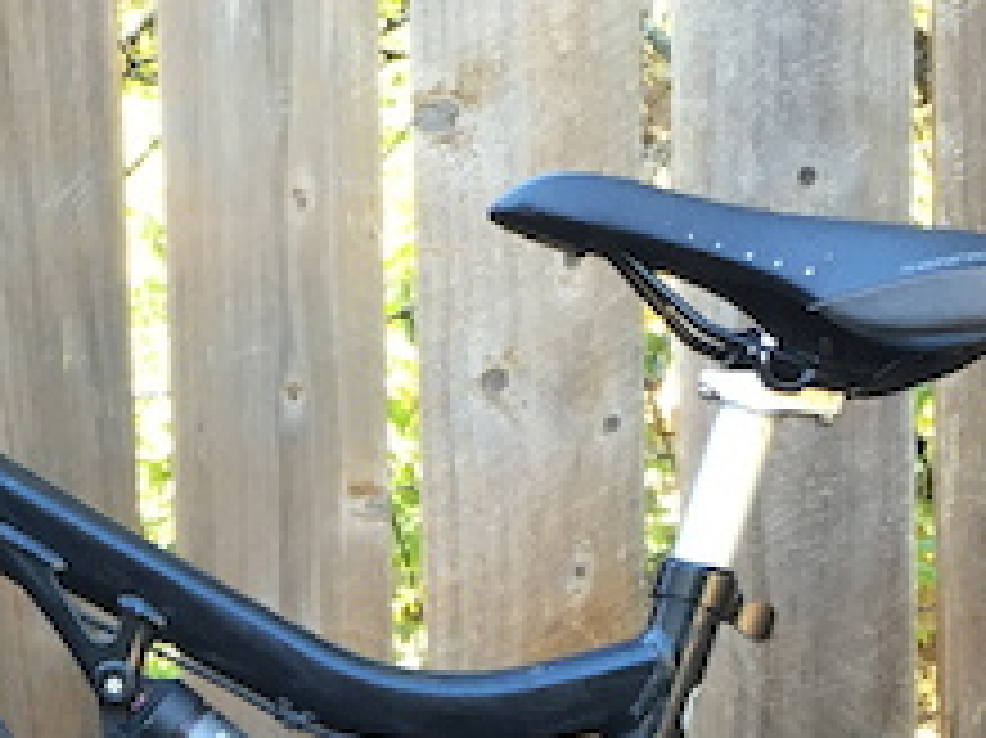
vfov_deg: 13.4
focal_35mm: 106
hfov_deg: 18.4
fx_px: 3018
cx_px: 194
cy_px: 1012
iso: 32
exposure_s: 1/30
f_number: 2.2
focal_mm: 4.15
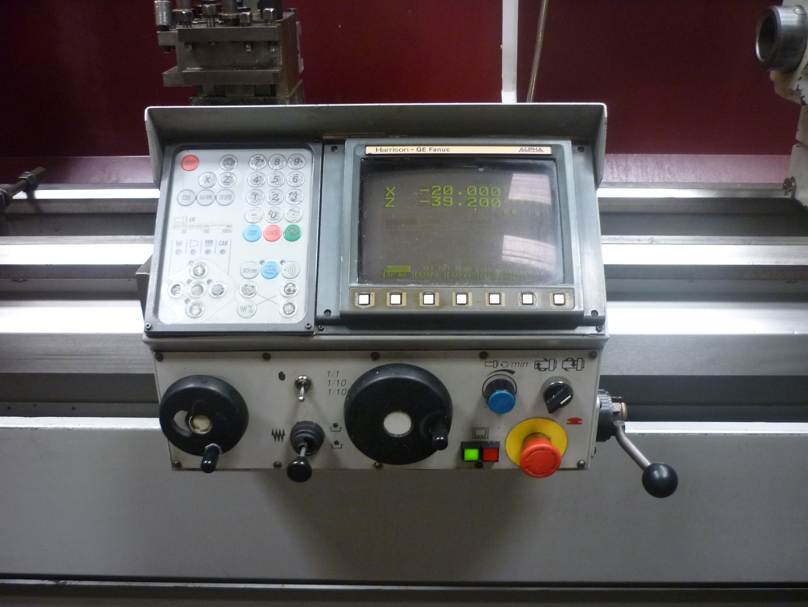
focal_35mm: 33
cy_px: 304
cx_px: 404
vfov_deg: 43.0
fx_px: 770
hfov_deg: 55.3
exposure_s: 1/30
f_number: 2.8
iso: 250
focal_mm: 5.5
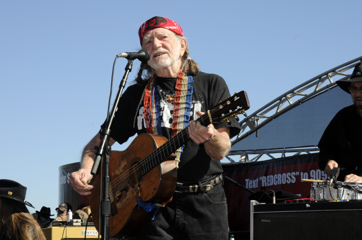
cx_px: 181
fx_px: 1054
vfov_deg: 13.0
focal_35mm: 105
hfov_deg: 19.5
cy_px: 120
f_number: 20
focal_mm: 70
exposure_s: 1/200
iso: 400
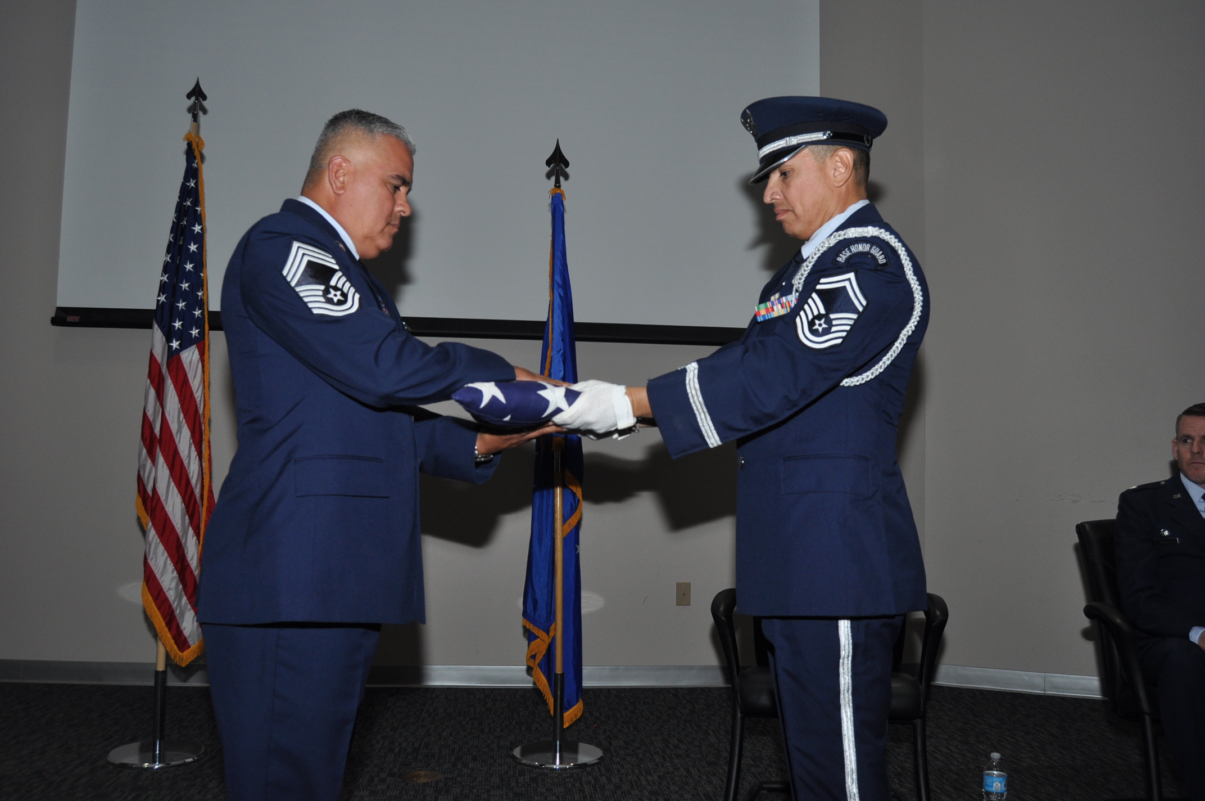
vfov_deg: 43.5
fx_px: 1003
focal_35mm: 30
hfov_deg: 62.0
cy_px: 400
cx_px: 602
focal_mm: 20
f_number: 5
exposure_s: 1/60
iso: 400
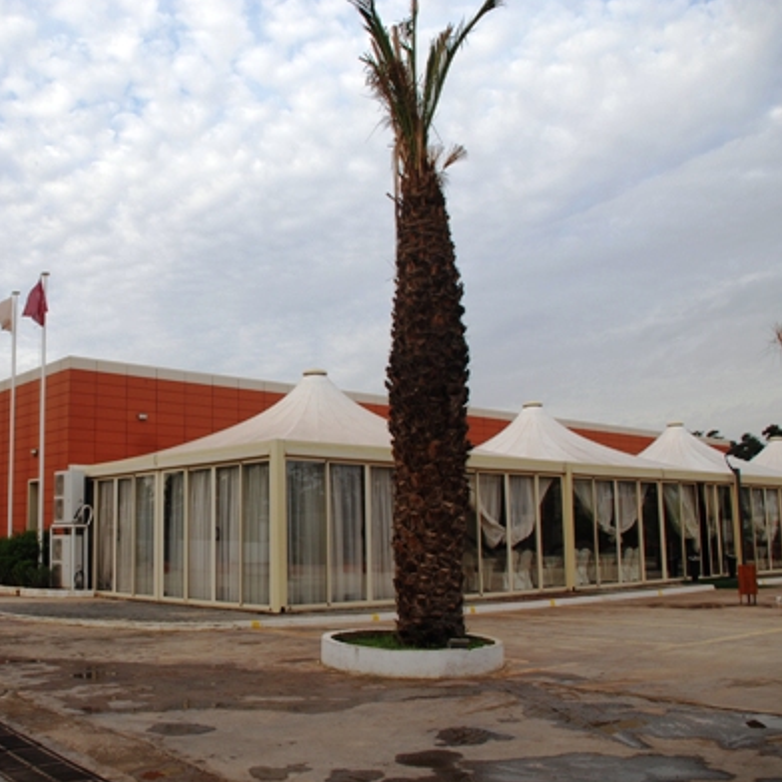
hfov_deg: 45.8
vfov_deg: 47.2
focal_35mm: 35
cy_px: 393
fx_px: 895
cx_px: 209
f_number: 5
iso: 100
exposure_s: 1/100
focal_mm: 18
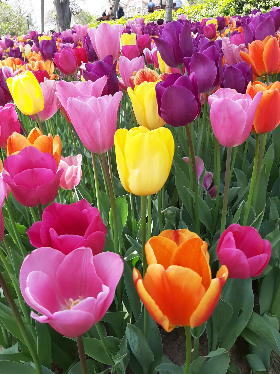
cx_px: 140
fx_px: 280
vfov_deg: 67.3
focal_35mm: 26
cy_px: 187
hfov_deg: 53.1
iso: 40
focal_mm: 3.93
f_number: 1.7
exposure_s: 1/502
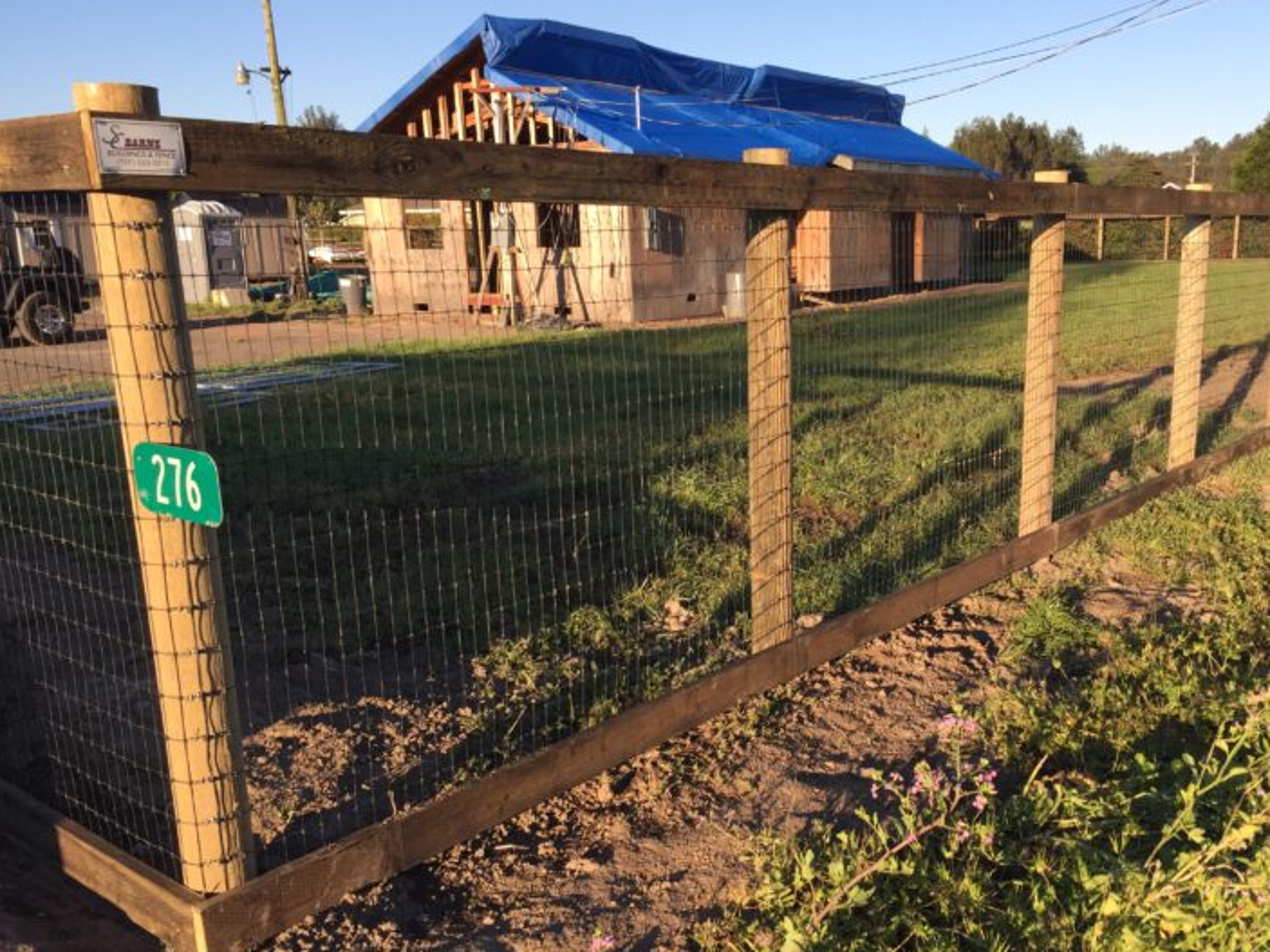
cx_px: 712
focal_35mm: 33
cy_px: 527
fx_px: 1211
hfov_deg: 55.2
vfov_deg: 42.9
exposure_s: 1/719
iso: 32
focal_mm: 4.15
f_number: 2.2
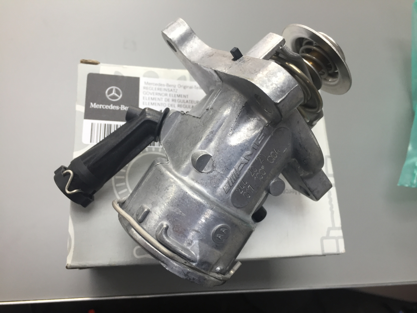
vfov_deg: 48.2
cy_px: 156
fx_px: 349
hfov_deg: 61.7
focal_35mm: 29
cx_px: 208
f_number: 2.2
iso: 32
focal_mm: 4.15
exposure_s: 1/33
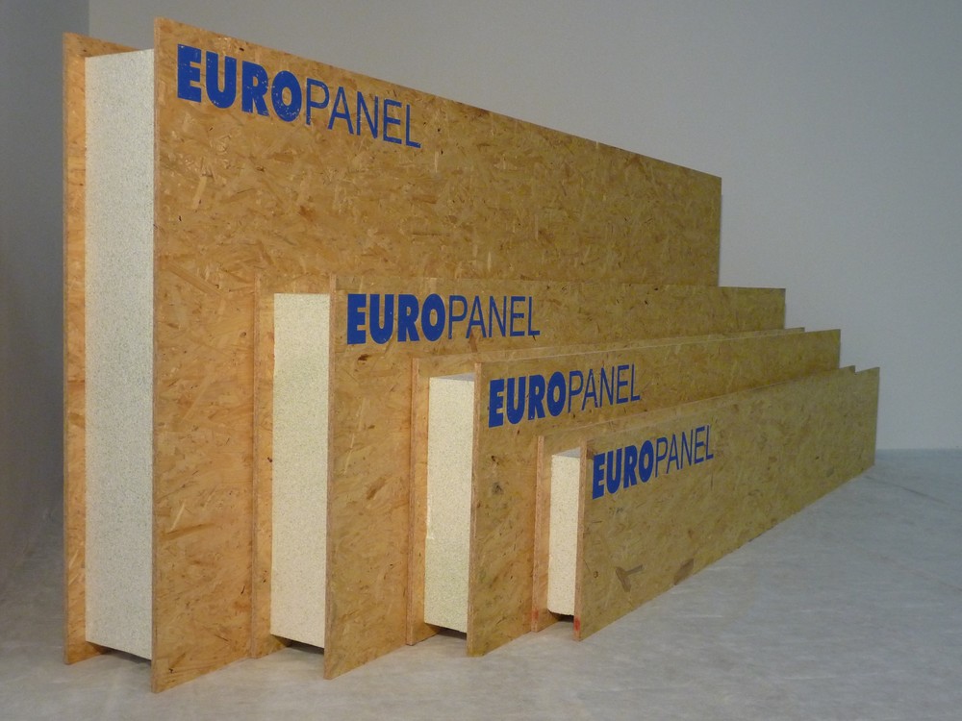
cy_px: 360
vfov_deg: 37.7
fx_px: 1056
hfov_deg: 49.0
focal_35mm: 38
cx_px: 481
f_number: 3.8
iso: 400
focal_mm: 6.3
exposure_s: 1/30
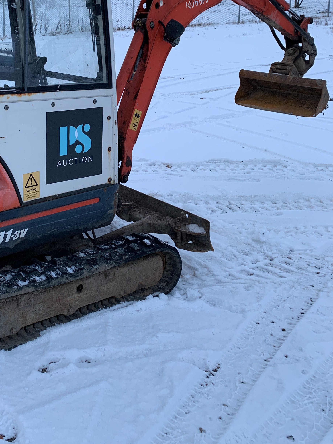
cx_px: 68
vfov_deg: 42.5
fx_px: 552
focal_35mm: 43
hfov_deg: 32.7
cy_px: 112
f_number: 1.8
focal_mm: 4.25
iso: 64
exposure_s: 1/121
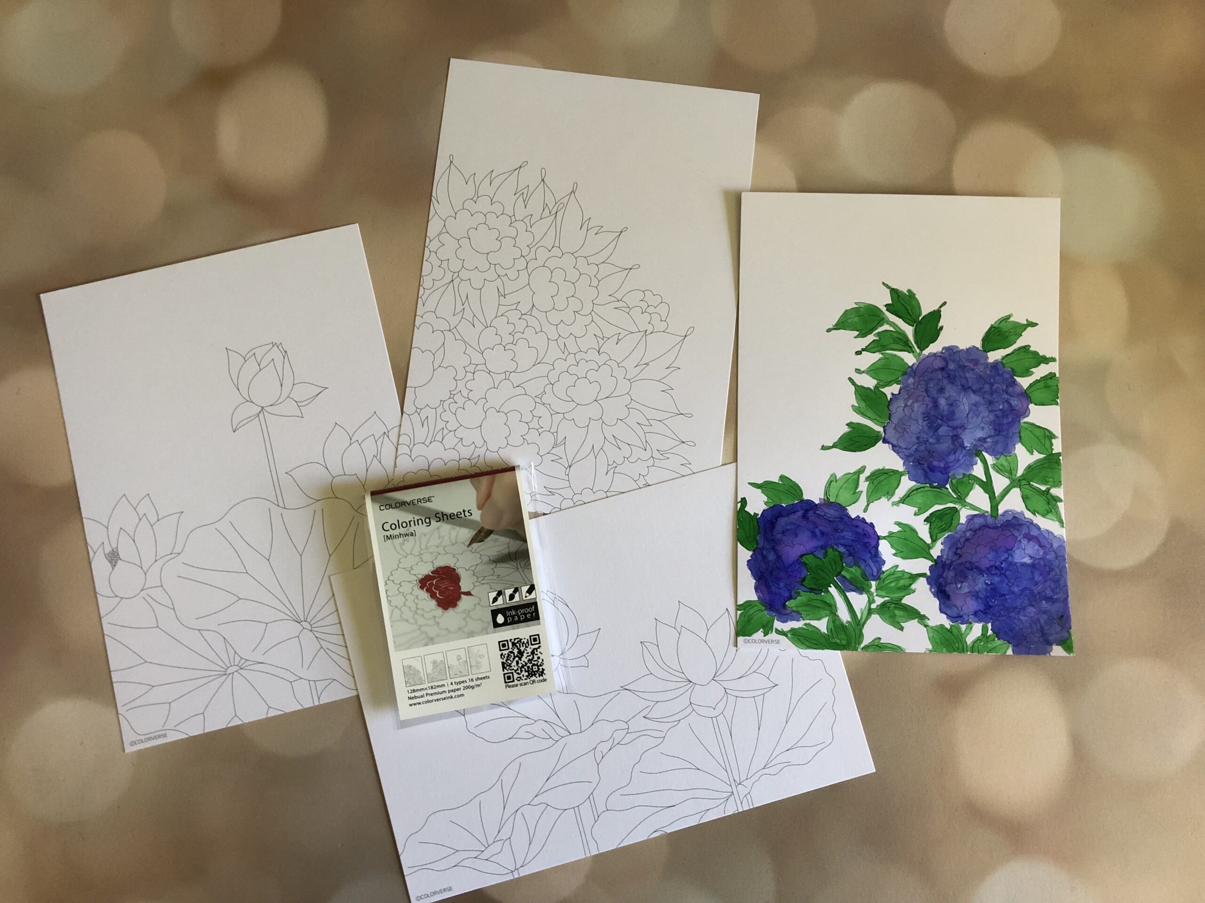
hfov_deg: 63.4
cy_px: 452
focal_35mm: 28
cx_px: 602
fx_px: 975
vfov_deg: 49.7
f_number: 1.8
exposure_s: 1/15
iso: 50
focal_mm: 3.99
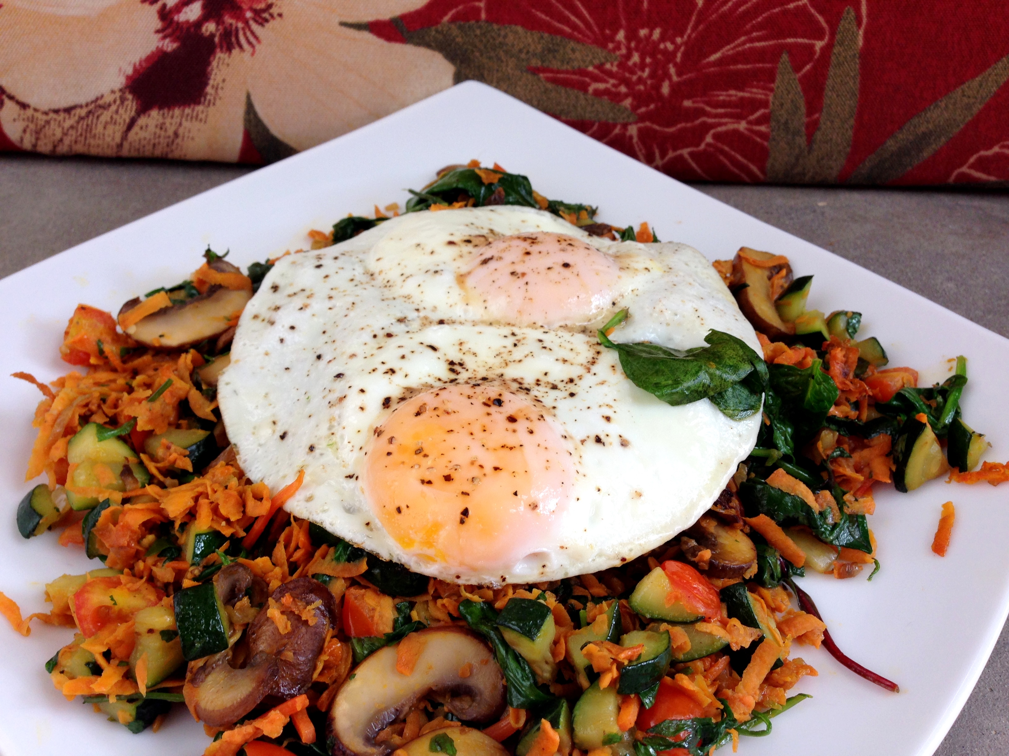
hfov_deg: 55.4
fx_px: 962
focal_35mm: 33
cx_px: 504
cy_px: 378
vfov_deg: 42.9
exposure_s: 1/60
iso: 50
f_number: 2.4
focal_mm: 4.12
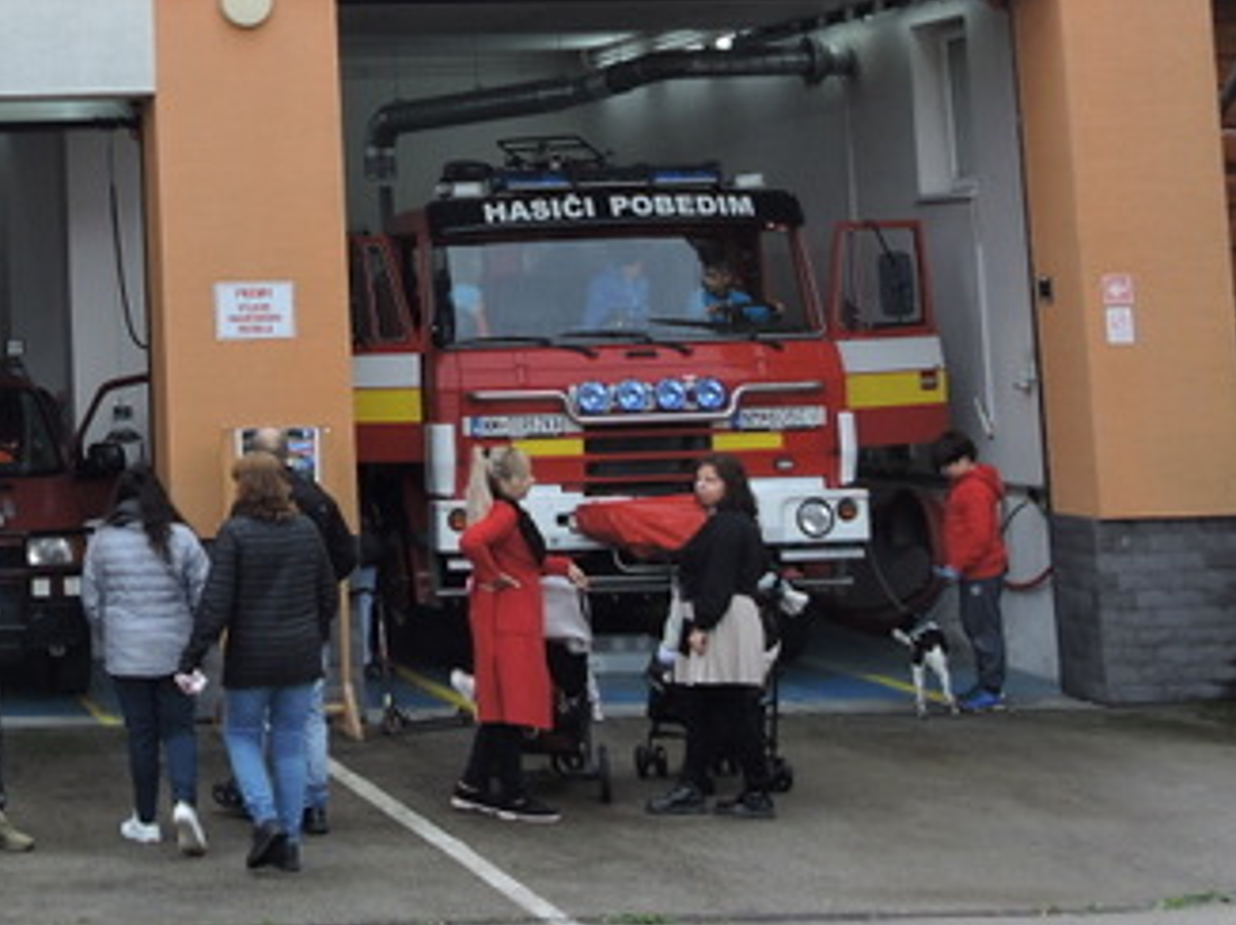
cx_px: -273
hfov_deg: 21.1
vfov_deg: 16.6
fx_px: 3068
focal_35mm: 86
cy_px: -118
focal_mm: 6.3
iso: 100
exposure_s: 1/50
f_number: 3.8
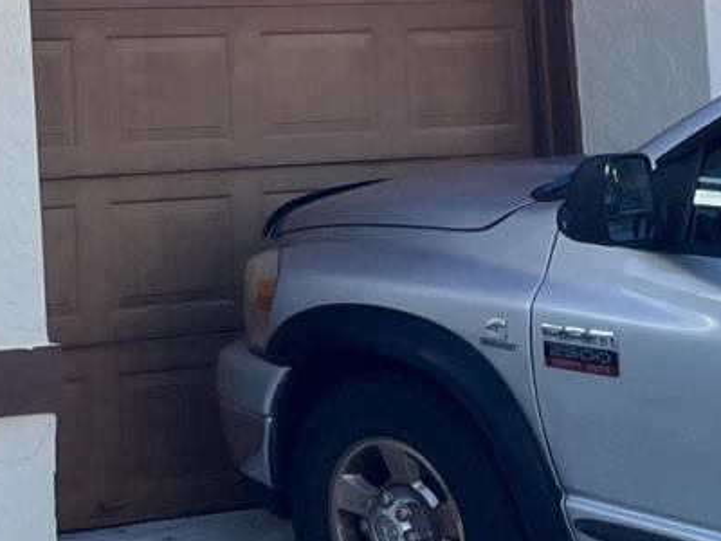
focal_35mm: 104
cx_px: -429
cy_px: -207
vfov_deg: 13.6
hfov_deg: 16.8
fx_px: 2166
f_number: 1.6
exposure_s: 1/1372
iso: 50
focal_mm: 5.1
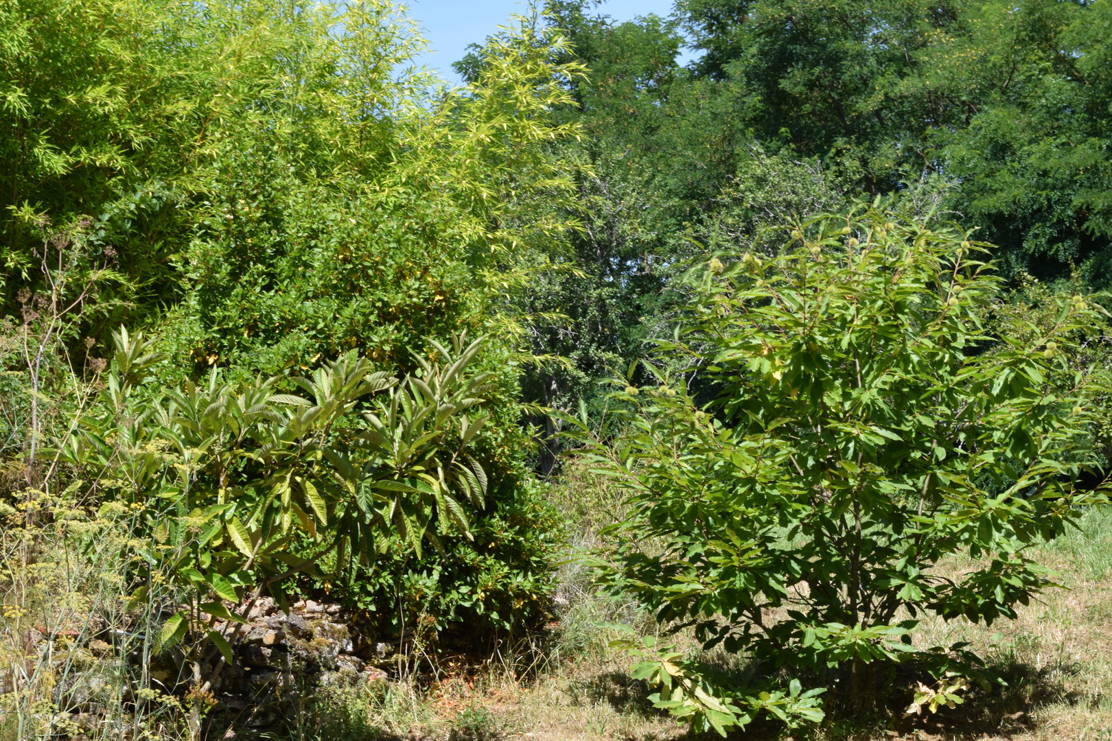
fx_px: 2548
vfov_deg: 16.6
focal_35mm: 82
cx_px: 556
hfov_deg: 24.6
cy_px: 370
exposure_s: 1/200
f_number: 18
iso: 500
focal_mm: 55
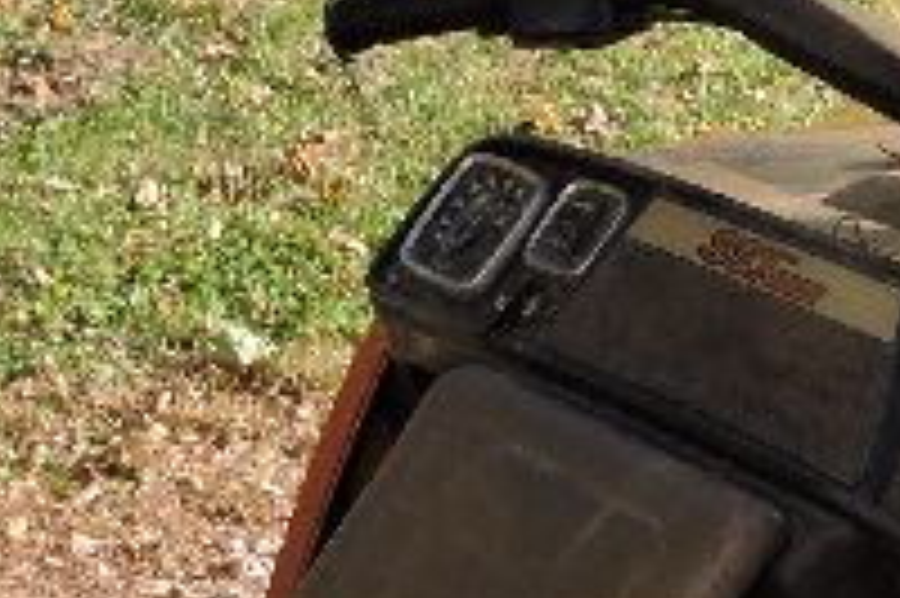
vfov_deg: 10.1
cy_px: 1057
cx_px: 414
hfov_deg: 16.0
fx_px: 3197
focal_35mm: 128
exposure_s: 1/400
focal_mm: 4.3
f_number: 3.3
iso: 100
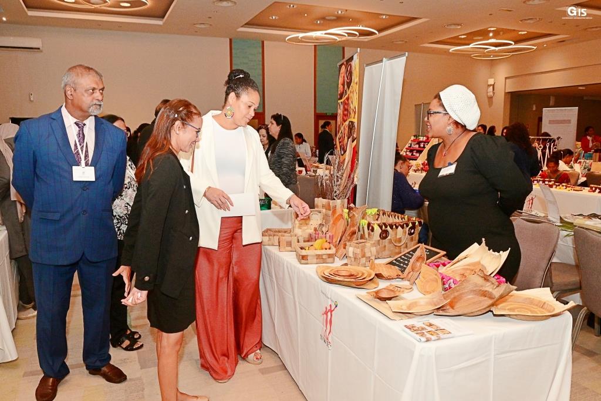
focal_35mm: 27
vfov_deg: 47.9
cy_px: 200
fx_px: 451
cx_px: 300
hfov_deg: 67.4
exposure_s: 1/200
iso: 1600
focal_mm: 18
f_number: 6.3
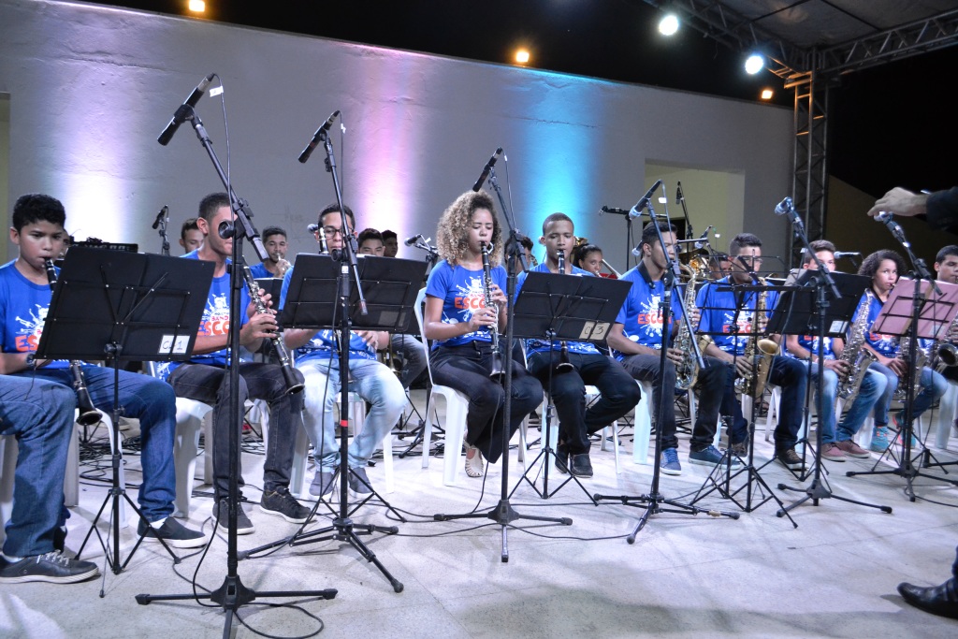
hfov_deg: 61.9
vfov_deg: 43.6
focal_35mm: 30
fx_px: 798
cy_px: 320
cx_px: 479
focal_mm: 20
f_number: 3.8
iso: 1600
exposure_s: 1/320
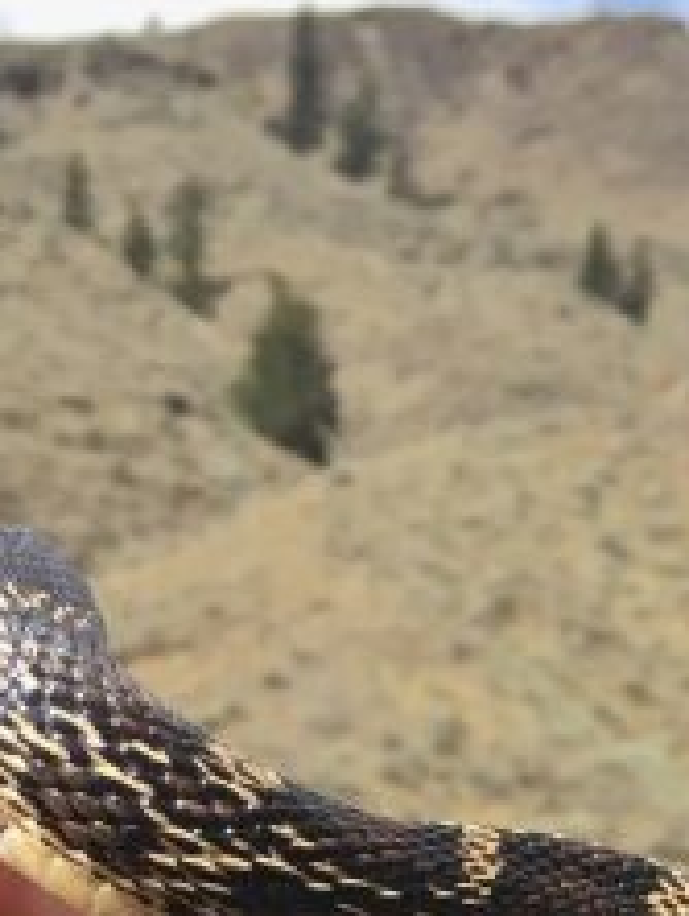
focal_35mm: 127
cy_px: 1873
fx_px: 3364
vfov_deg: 13.2
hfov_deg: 11.5
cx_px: 747
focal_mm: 4.15
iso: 32
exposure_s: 1/1099
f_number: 2.2
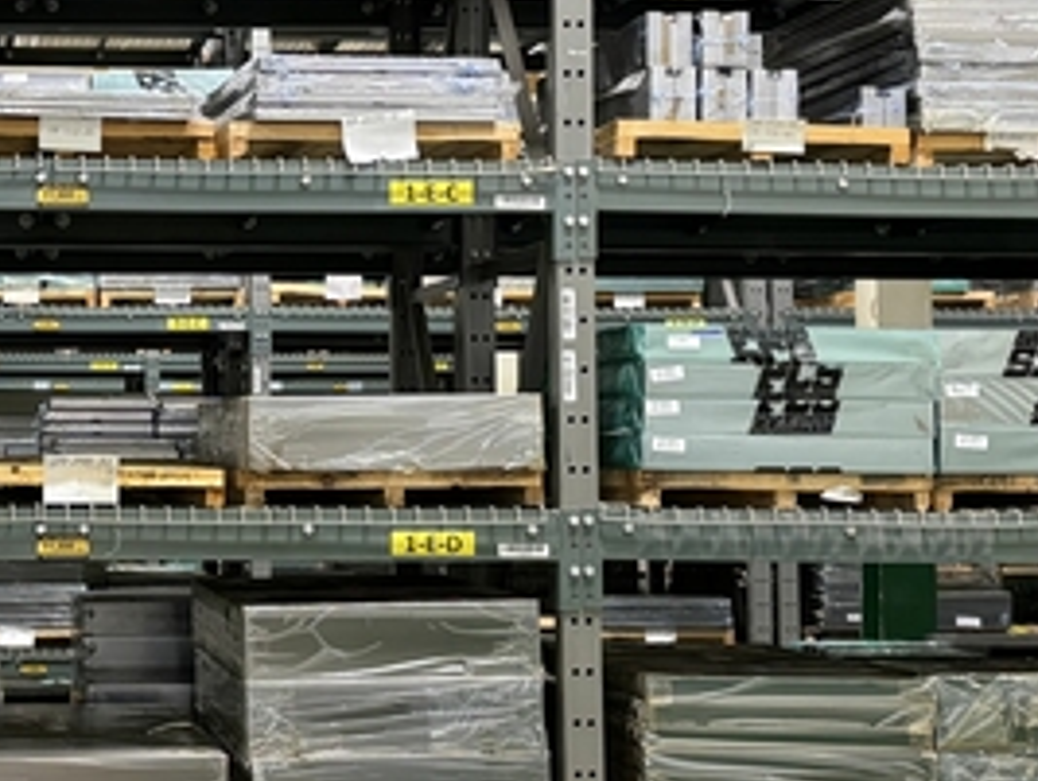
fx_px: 2312
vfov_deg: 19.2
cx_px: 140
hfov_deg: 24.7
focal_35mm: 77
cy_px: 295
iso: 320
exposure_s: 1/60
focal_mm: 5.96
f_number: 1.6
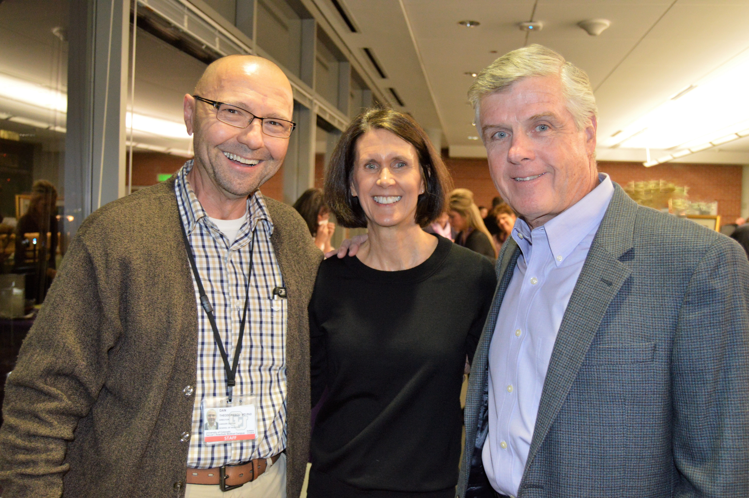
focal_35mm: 33
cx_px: 374
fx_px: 686
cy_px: 249
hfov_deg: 57.3
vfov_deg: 39.9
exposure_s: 1/60
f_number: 3.5
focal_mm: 22
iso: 1800
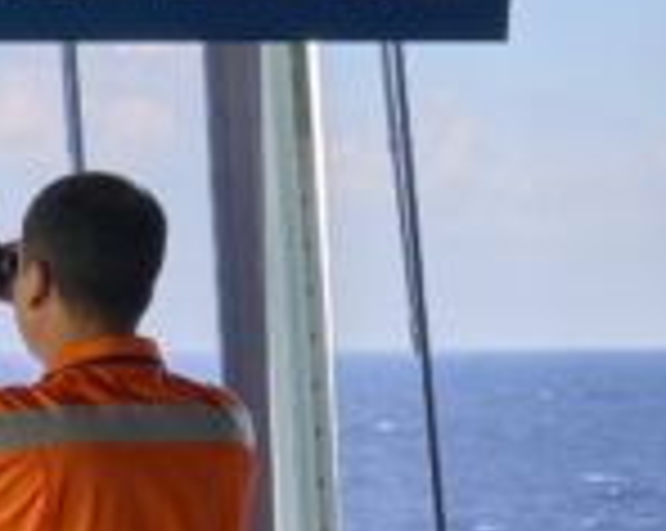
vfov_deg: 10.8
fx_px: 2795
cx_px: -297
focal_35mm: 142
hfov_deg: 12.9
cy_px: 356
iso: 200
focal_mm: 35
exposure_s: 1/30
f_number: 8
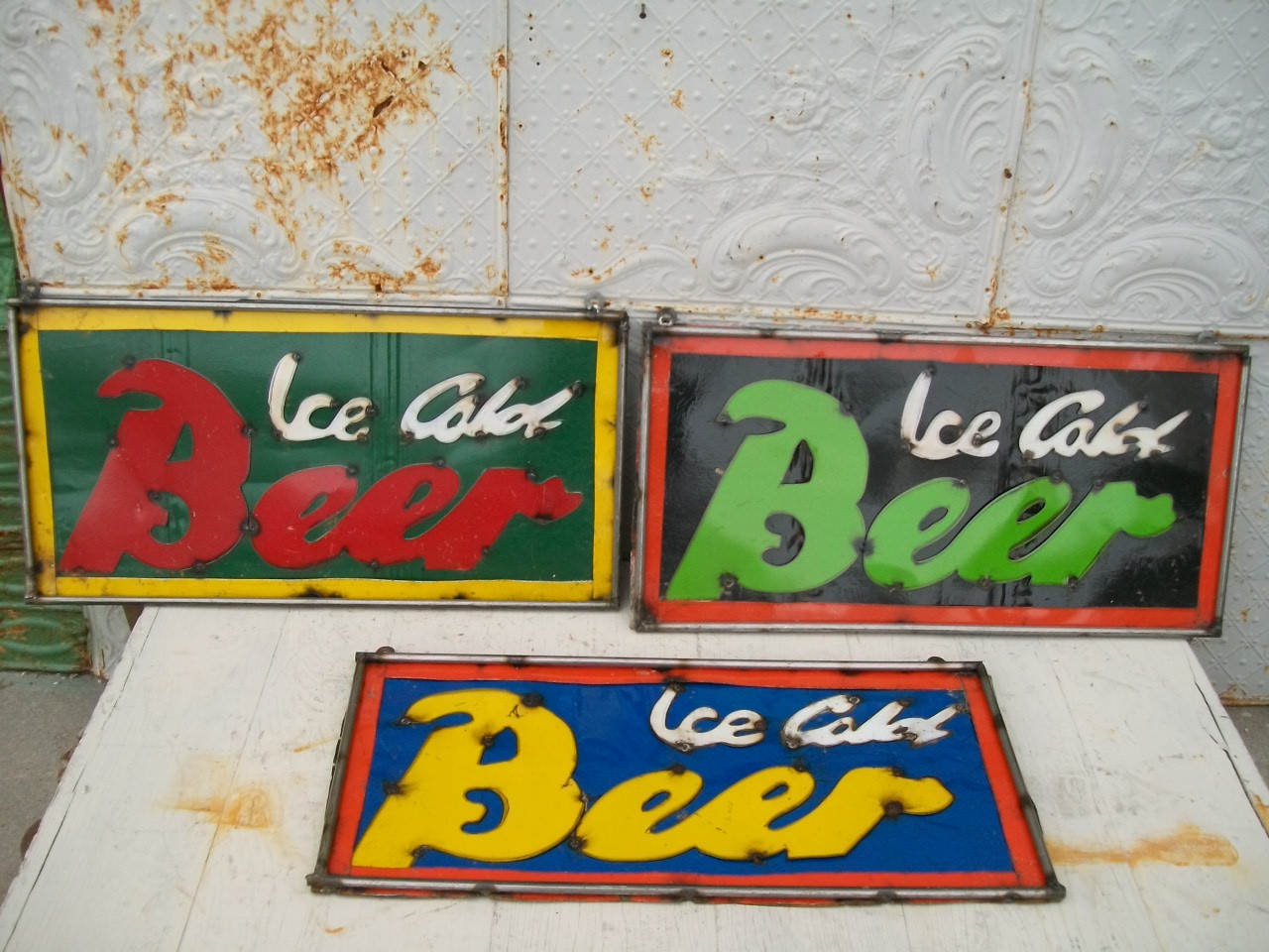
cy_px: 476
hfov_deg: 51.4
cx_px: 634
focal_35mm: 36
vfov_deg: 39.7
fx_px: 1320
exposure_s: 1/125
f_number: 2.7
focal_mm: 6
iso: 80
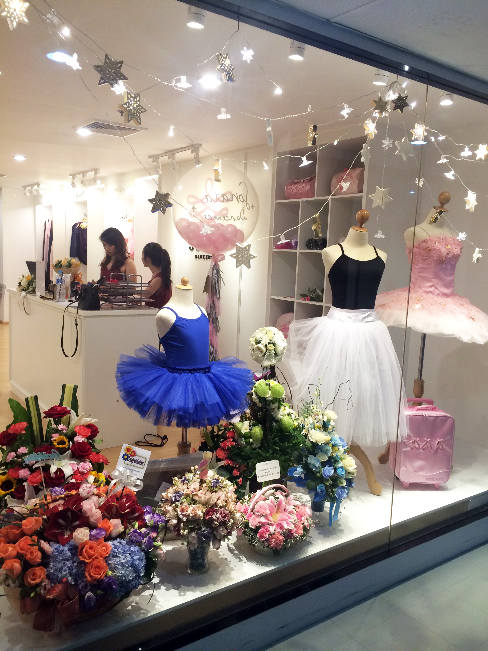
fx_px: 545
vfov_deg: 61.7
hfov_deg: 48.2
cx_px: 244
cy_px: 326
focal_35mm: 29
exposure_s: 1/30
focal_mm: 4.15
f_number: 2.2
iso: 100
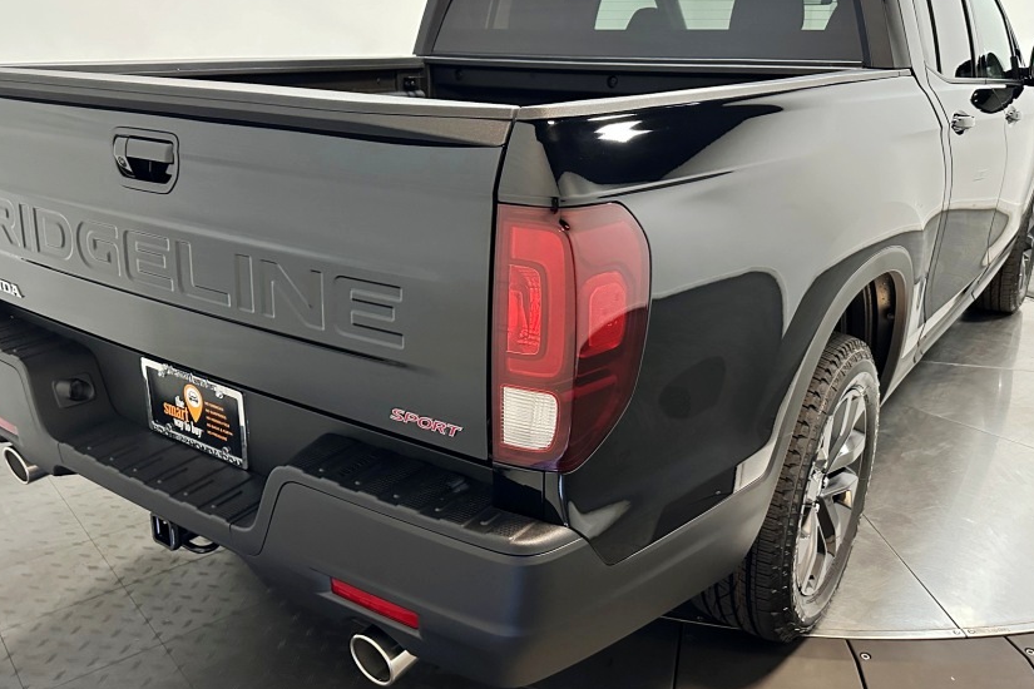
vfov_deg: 42.3
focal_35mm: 31
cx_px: 510
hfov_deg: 60.3
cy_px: 314
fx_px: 890
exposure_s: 1/60
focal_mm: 6.86
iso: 800
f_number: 1.78
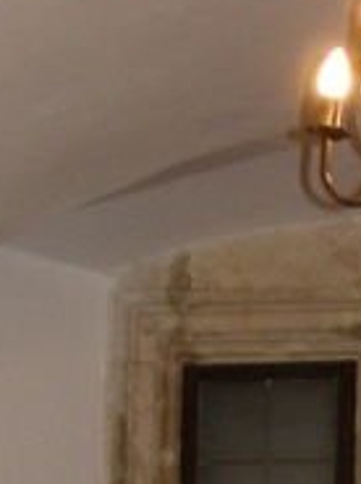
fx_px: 2721
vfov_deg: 9.5
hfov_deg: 7.6
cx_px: 306
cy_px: 968
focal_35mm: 195
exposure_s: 1/80
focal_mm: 7.9
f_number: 3.2
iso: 200
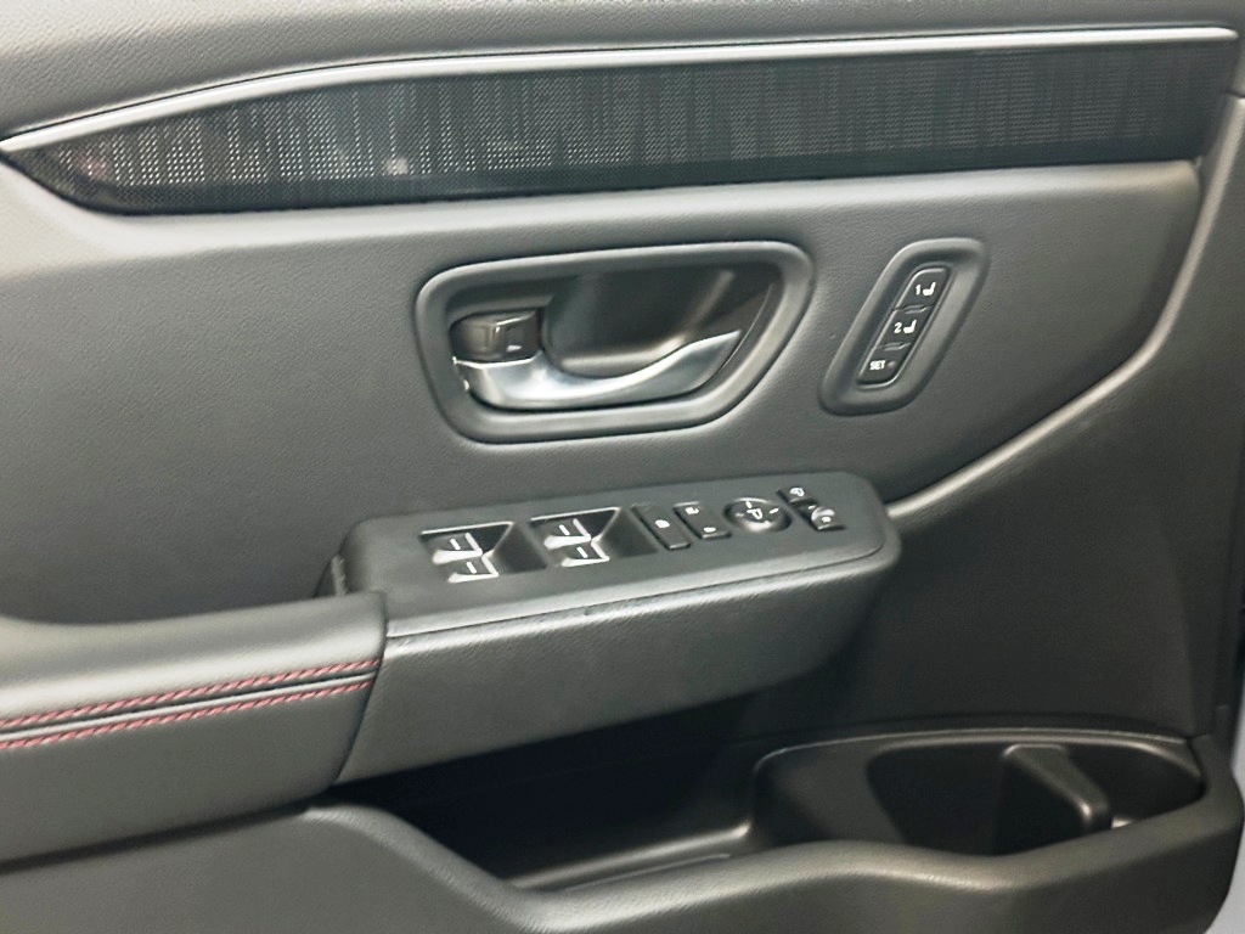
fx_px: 1726
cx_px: 622
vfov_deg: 30.3
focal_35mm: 48
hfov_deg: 39.7
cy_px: 467
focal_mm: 6.86
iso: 640
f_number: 1.78
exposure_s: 1/24
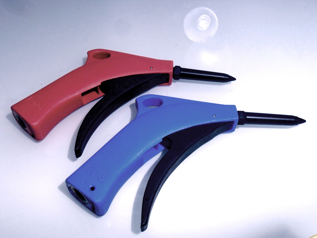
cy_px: 119
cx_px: 158
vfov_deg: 38.7
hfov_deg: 50.1
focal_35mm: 37
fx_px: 339
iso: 200
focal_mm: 6.6
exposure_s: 1/20
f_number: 4
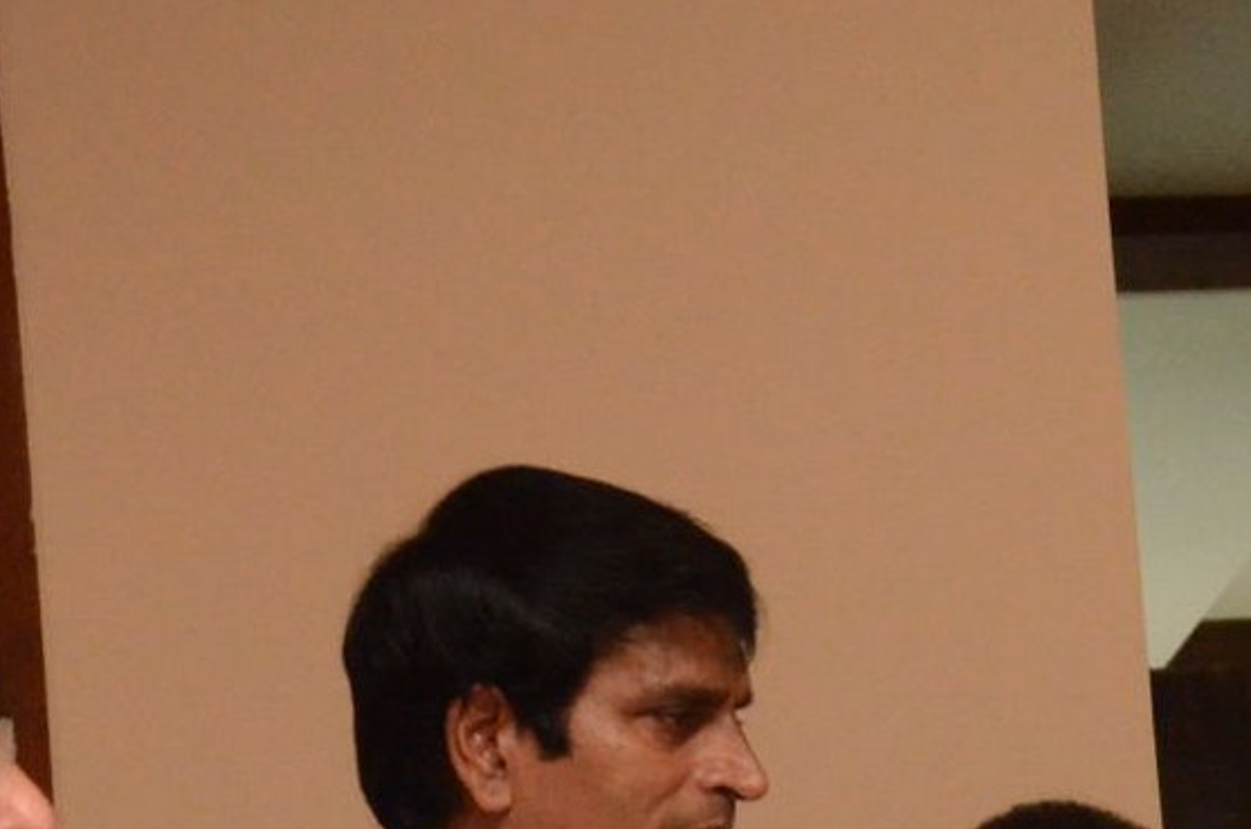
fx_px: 4266
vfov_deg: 10.8
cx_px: 1260
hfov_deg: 16.3
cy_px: 1137
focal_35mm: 123
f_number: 6.3
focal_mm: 28
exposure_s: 1/100
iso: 5000
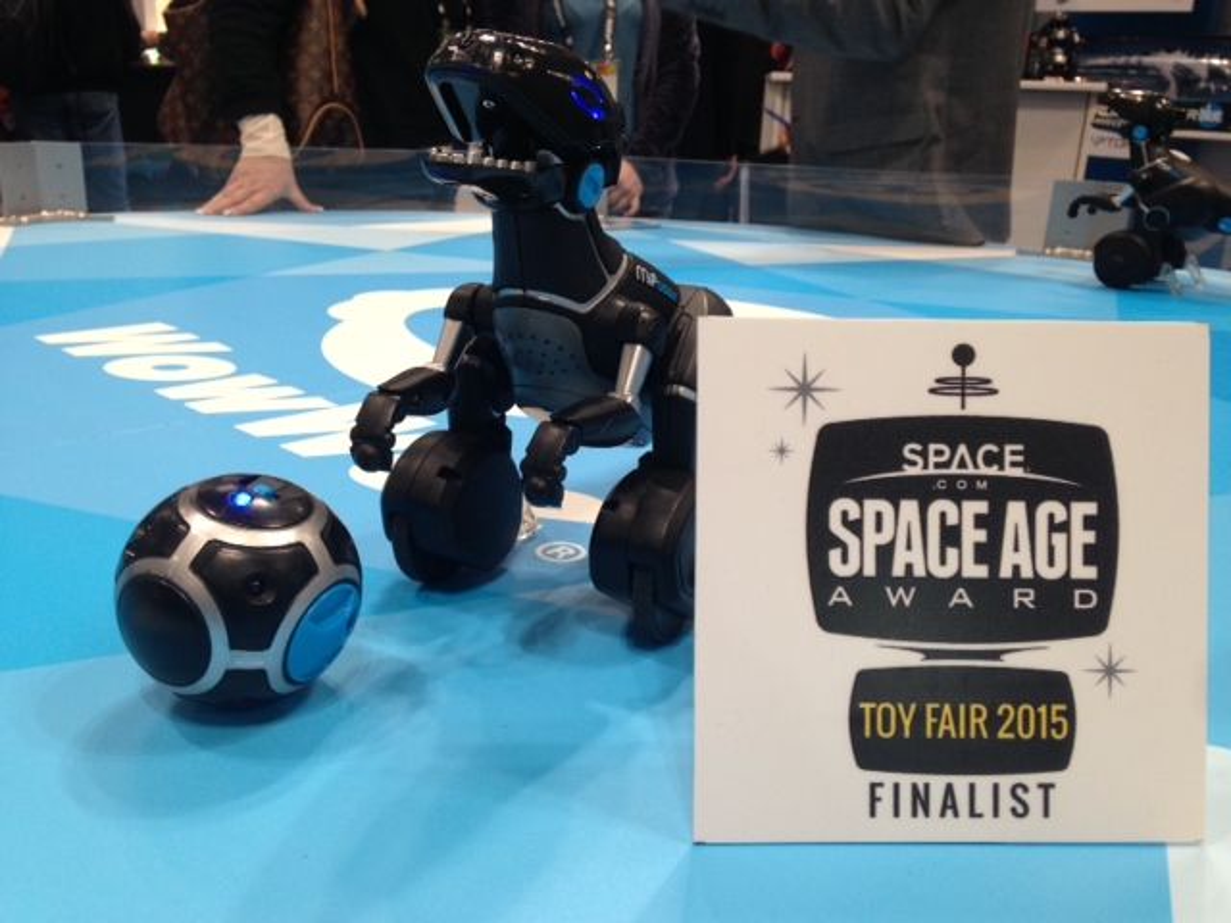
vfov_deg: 42.9
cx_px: 616
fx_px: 1174
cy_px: 462
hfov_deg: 55.4
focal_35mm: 33
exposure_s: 1/20
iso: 100
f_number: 2.4
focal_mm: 4.12
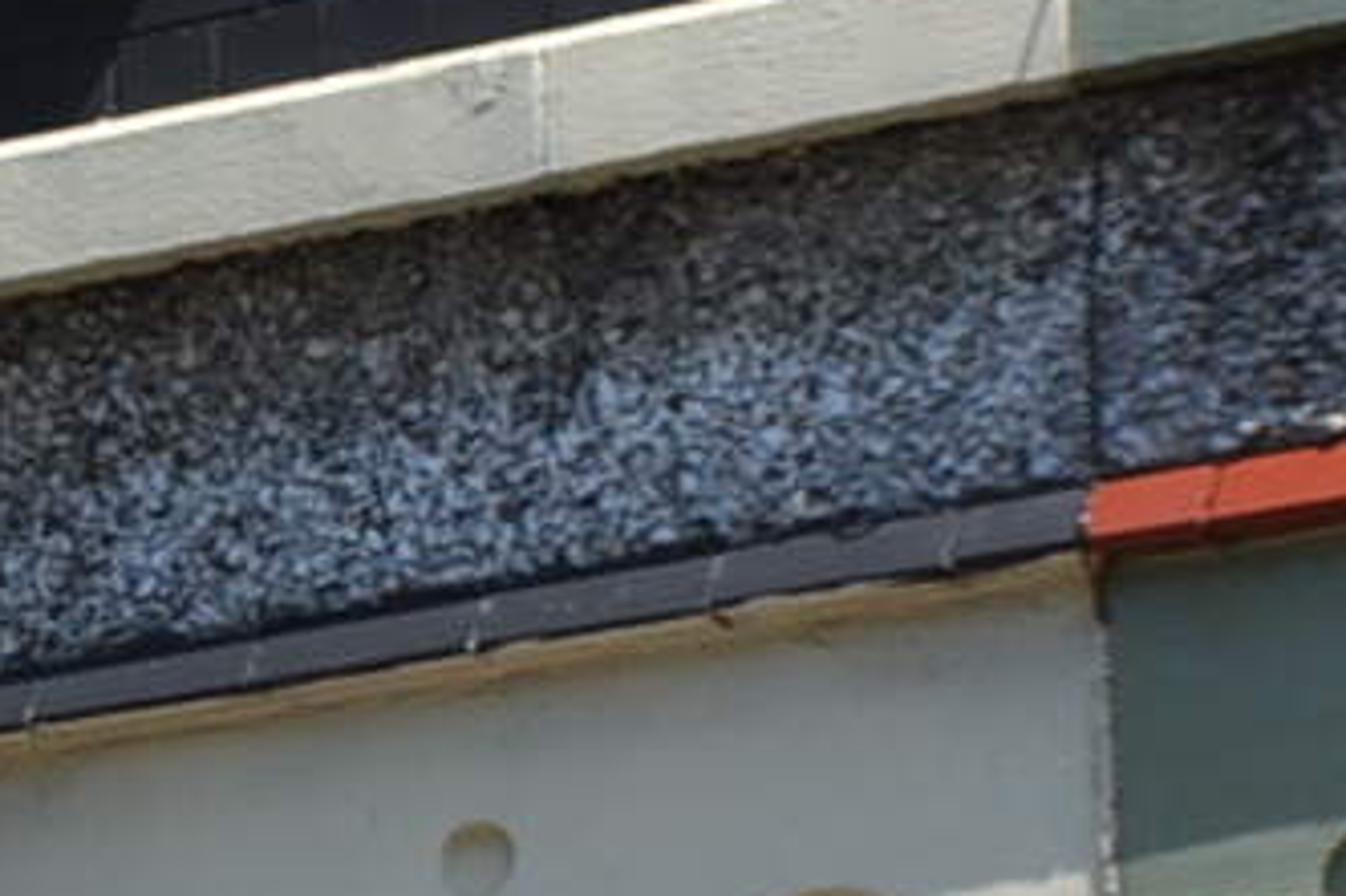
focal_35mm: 271
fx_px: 10127
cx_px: -1277
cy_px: 815
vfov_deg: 5.1
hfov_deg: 7.3
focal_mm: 26
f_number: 7.1
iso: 100
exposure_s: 1/200
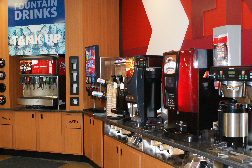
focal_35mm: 42
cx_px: 126
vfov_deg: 31.9
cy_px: 84
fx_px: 294
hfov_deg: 46.4
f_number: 5
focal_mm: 28
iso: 400
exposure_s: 1/60
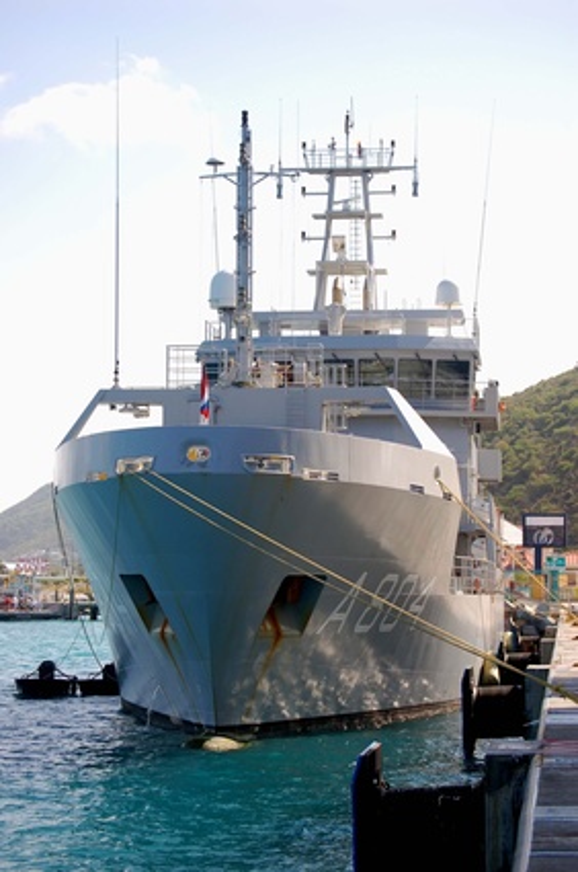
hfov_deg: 16.5
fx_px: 1993
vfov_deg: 24.7
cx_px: 289
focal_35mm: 82
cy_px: 436
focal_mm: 55
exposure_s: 1/500
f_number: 5.6
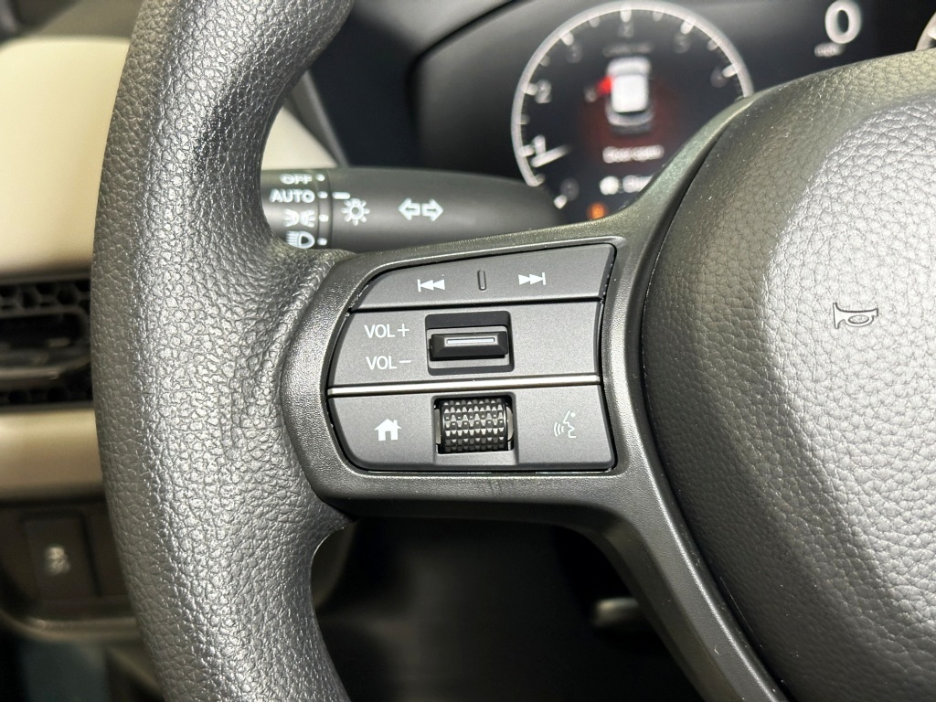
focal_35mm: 48
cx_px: 468
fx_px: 1298
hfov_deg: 39.7
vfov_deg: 30.3
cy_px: 351
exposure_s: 1/40
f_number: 1.78
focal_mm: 6.86
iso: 320
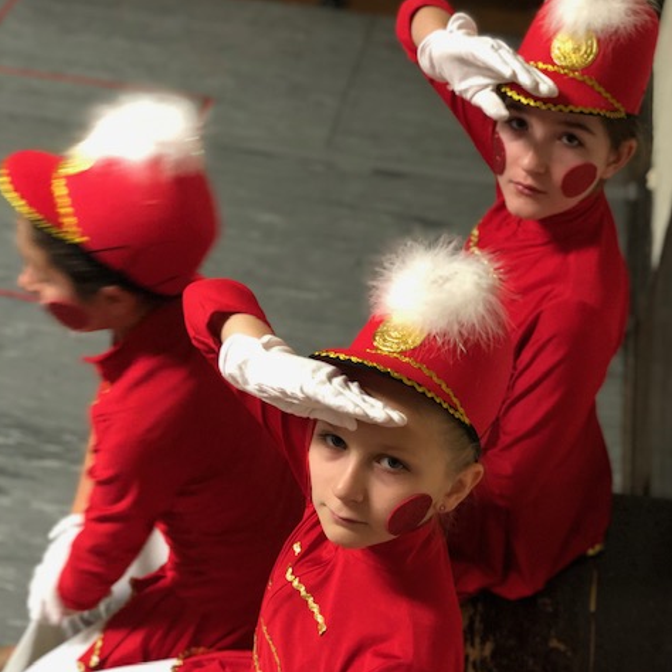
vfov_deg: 27.6
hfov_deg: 27.7
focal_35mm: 62
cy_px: 428
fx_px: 1362
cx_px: 335
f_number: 2.4
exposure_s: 1/17
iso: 160
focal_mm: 6
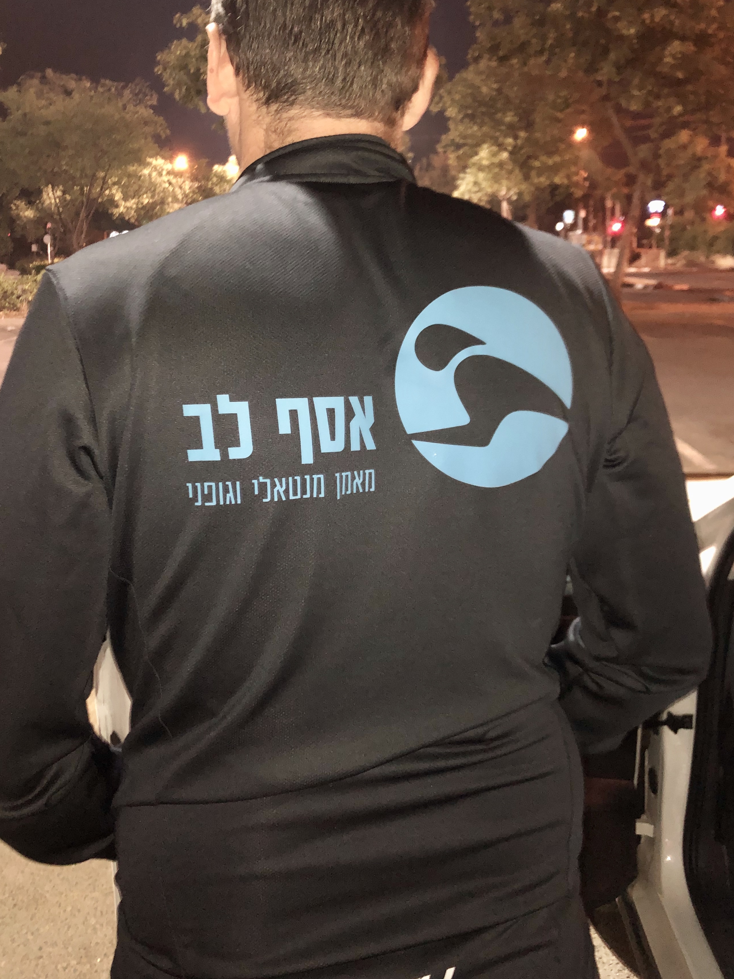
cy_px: 406
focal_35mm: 33
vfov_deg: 55.1
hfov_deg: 42.9
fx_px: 933
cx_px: 343
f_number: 1.8
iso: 320
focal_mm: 3.99
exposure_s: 1/4
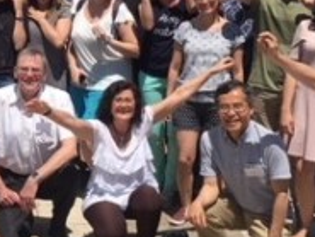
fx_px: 856
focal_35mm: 94
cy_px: 41
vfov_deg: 15.6
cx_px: 37
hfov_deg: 20.5
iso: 25
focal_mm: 4.15
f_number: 2.2
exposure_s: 1/2404
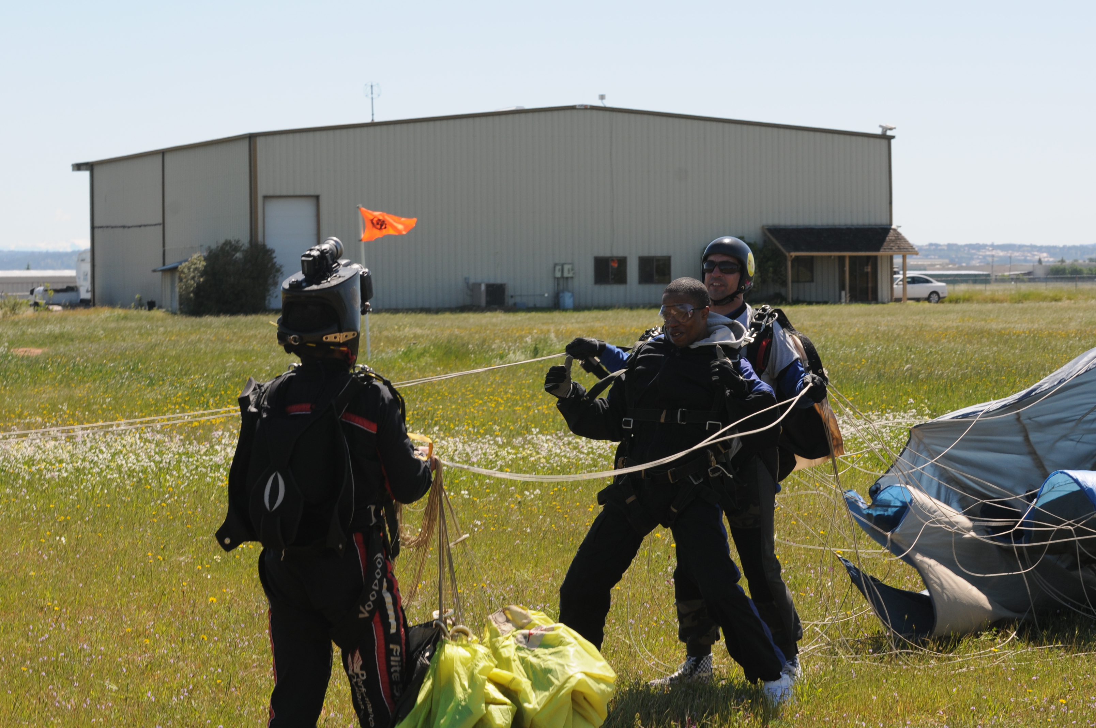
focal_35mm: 117
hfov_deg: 17.5
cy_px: 364
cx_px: 548
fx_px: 3558
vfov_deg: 11.7
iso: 200
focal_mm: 78
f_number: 9
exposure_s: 1/320
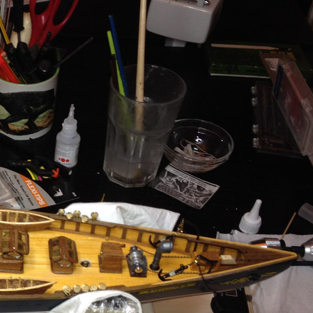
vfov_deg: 23.9
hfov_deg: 22.7
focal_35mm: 72
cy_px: 215
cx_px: -29
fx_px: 737
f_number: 2.4
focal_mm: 4.28
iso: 50
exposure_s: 1/29
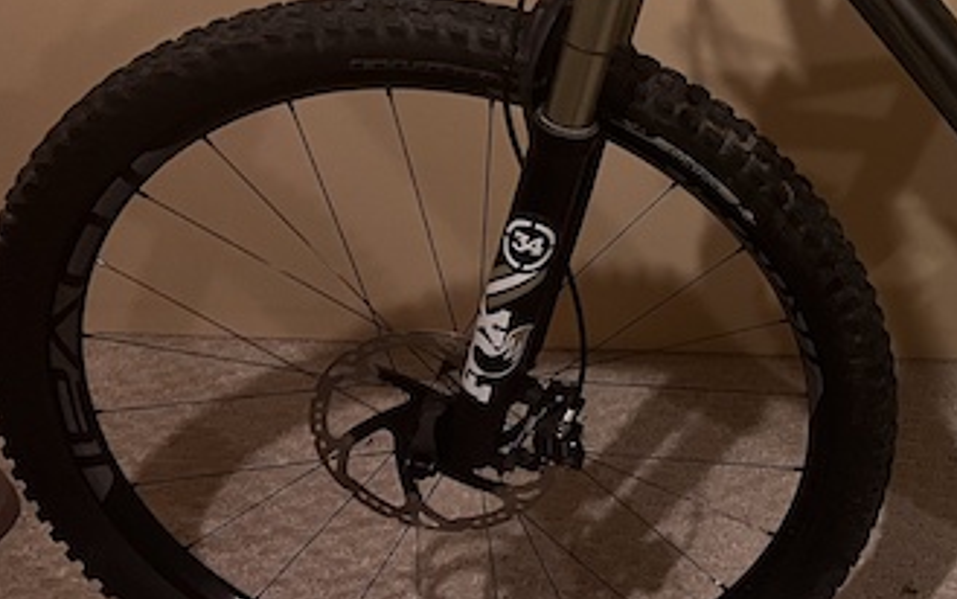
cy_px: 87
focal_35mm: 67
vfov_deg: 19.2
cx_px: 1105
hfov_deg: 27.5
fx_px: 1748
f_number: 1.5
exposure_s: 1/30
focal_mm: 5.7
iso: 500
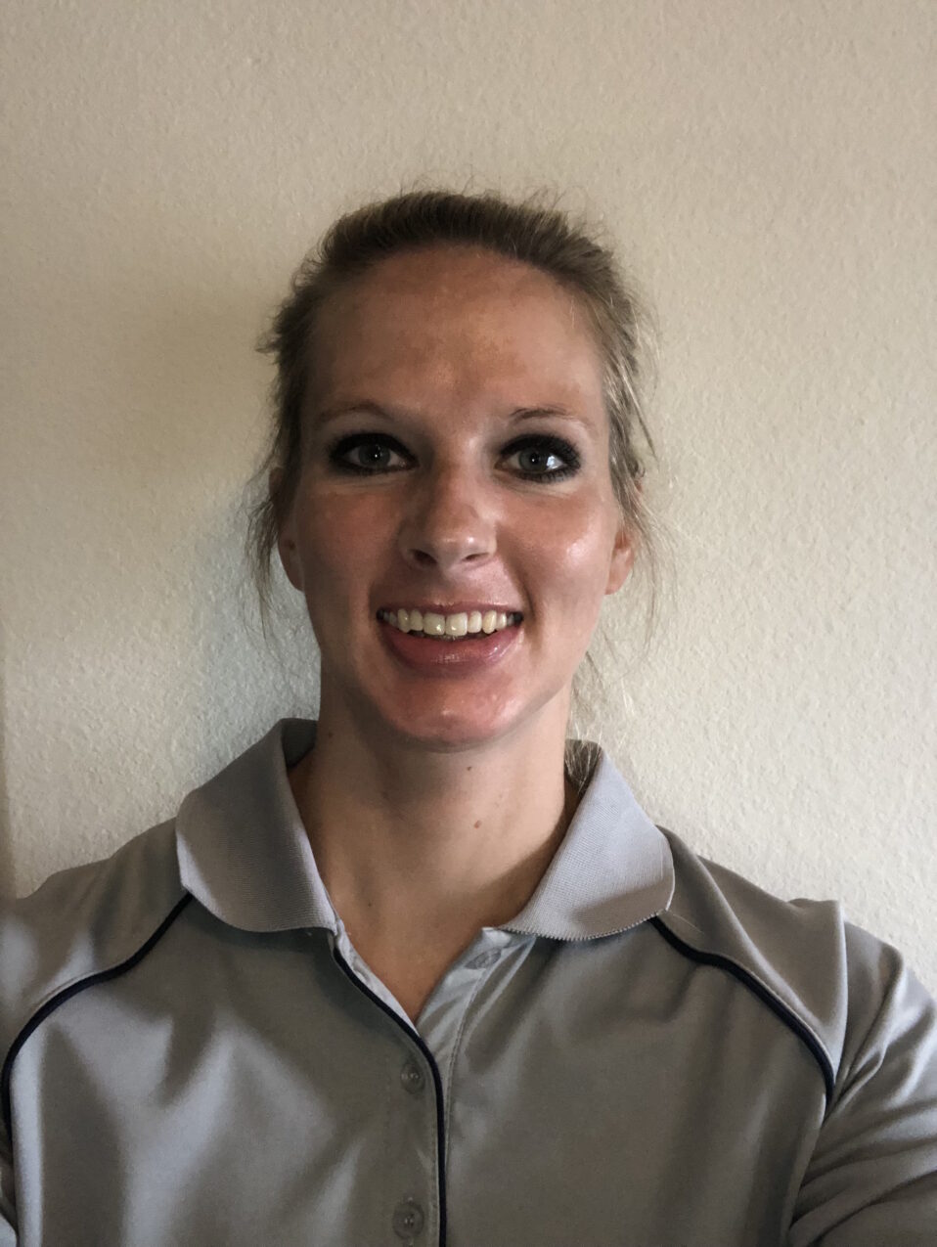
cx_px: 468
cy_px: 624
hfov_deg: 44.2
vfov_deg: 56.8
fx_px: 1154
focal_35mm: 32
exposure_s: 1/40
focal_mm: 2.87
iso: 200
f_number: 2.2
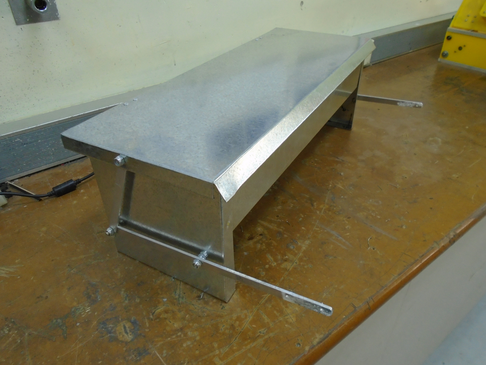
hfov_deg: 67.3
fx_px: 365
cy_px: 182
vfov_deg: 53.1
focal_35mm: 26
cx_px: 243
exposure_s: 1/30
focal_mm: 4.6
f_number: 3.2
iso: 250
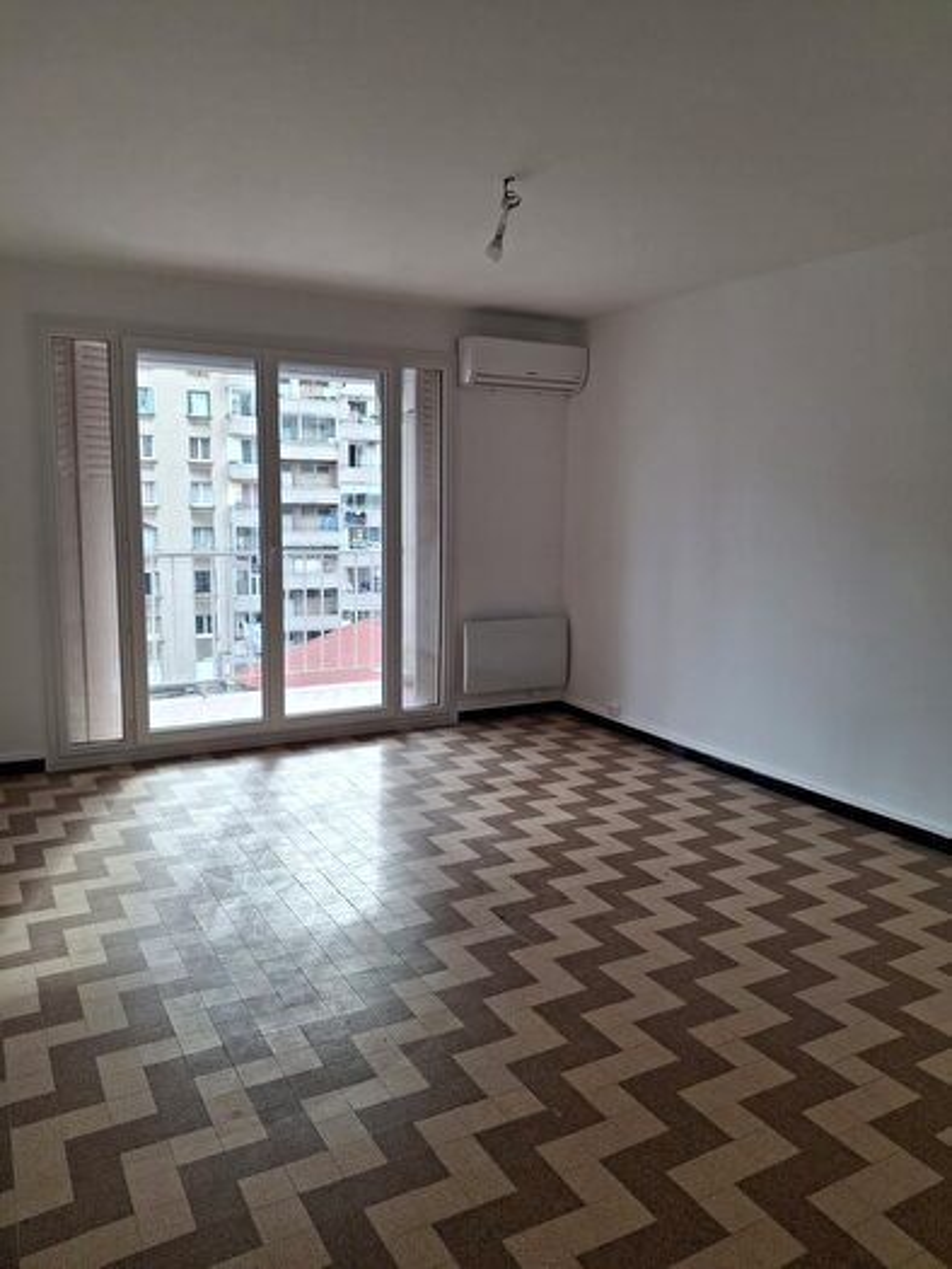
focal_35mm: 25
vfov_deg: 69.4
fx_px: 916
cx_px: 476
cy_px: 634
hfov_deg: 54.9
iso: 32
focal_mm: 4.69
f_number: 1.8
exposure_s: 1/151
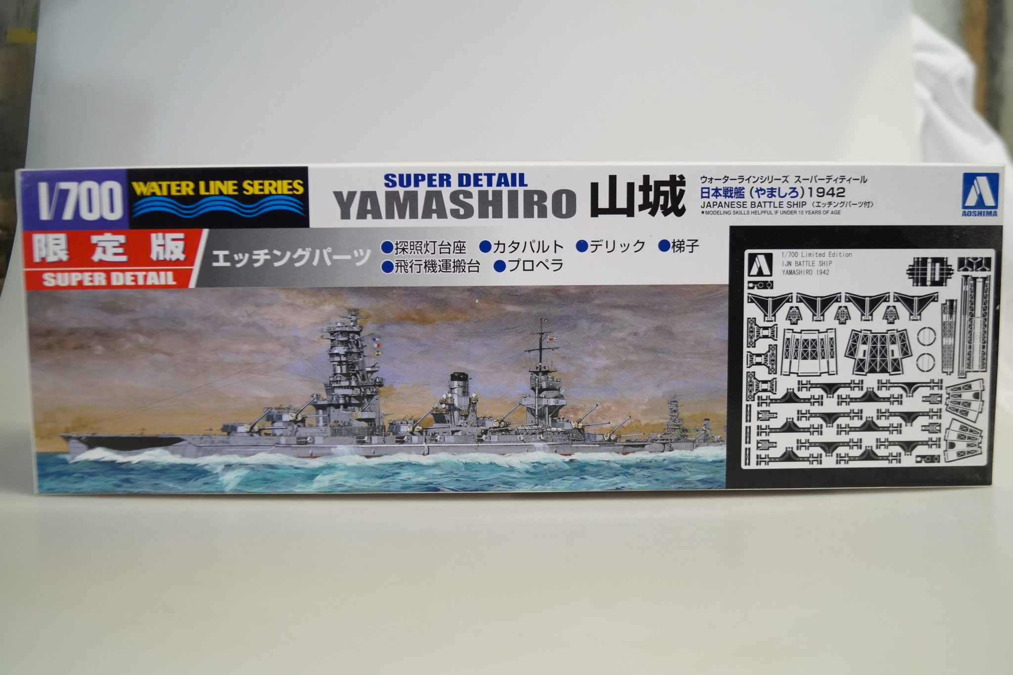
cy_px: 338
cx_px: 506
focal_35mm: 36
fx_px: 1013
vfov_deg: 36.9
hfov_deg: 53.1
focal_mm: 24
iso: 640
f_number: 4
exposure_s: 1/160
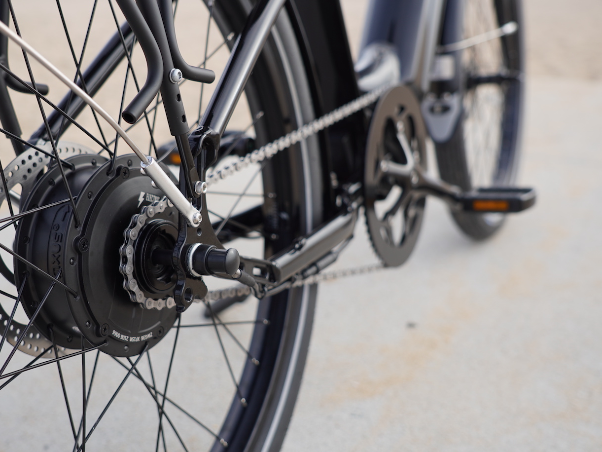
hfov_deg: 43.7
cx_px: 259
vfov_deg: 33.6
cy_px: 228
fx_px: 748
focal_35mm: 43
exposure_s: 1/500
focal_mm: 26
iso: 100
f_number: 2.8
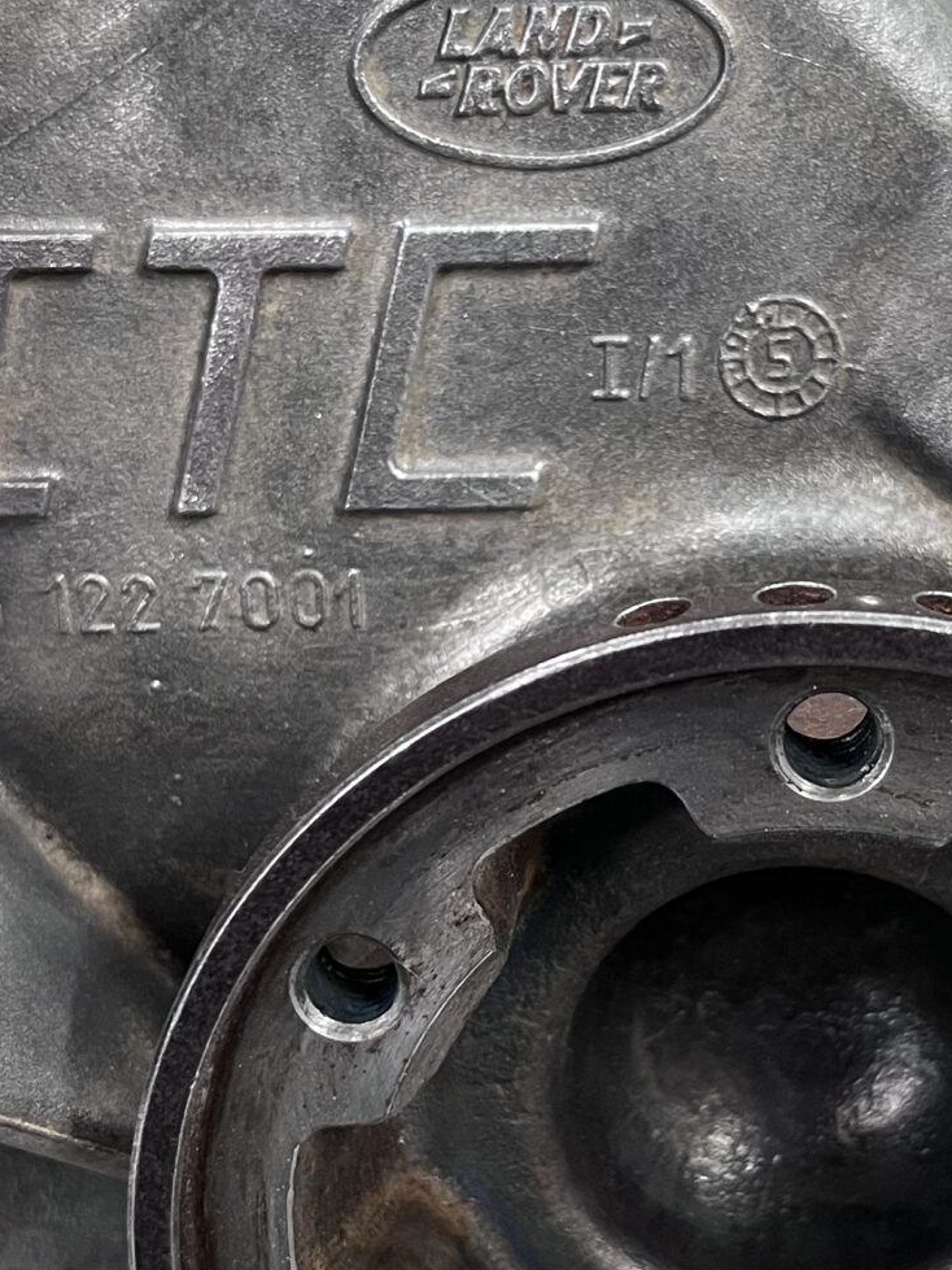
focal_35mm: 68
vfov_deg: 28.5
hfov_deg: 21.5
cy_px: 695
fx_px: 2494
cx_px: 668
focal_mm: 5.7
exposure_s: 1/50
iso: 160
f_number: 1.5
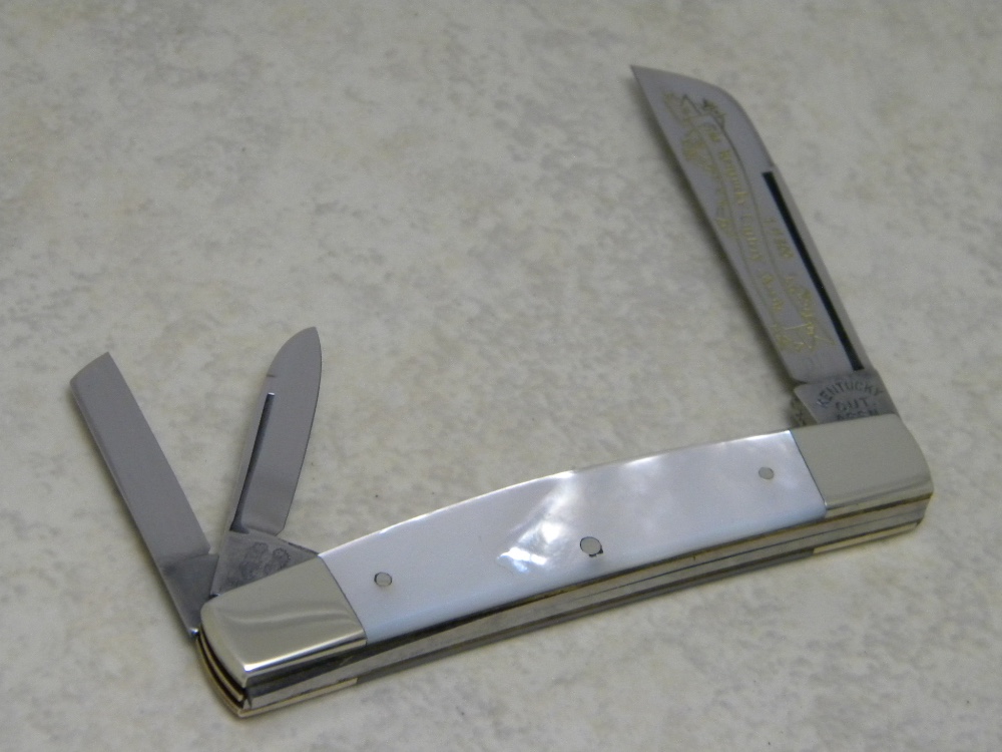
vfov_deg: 14.1
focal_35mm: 105
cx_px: 501
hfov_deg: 18.7
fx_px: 3039
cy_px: 376
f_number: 4.7
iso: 400
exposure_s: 1/25
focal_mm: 19
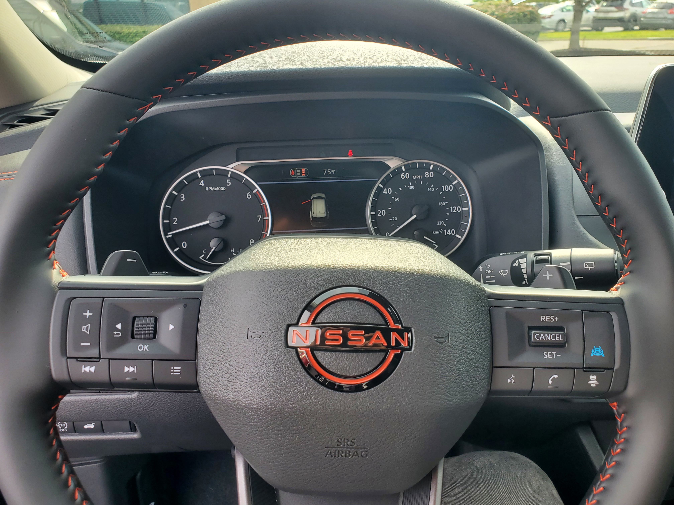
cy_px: 252
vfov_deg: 53.1
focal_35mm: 26
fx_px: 506
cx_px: 337
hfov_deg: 67.3
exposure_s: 1/200
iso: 50
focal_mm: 4.3
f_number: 2.4
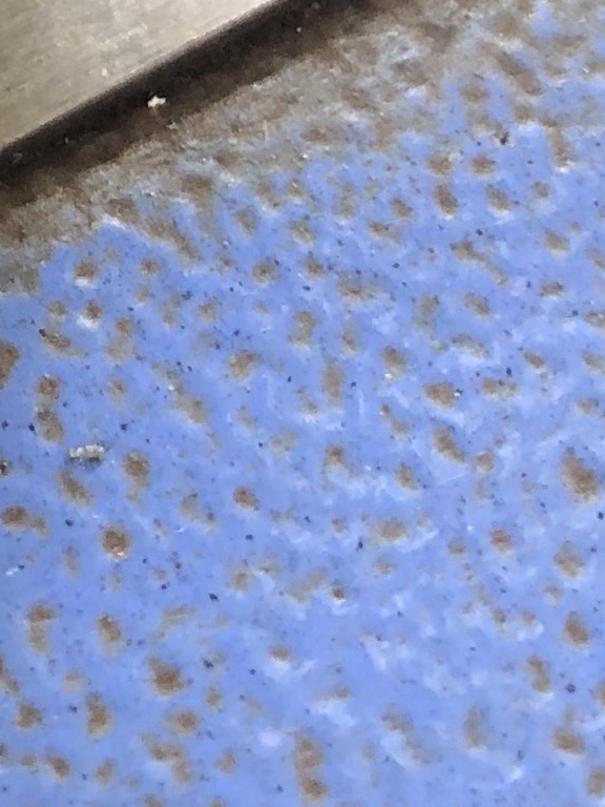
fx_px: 3426
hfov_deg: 9.4
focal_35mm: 147
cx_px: -628
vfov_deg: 12.3
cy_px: -625
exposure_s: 1/20
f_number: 1.8
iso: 40
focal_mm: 4
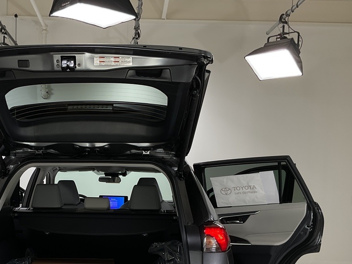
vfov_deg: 28.6
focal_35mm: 50
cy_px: 201
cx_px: 94
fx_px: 509
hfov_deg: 37.4
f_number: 1.8
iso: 25
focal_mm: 3
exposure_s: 1/120
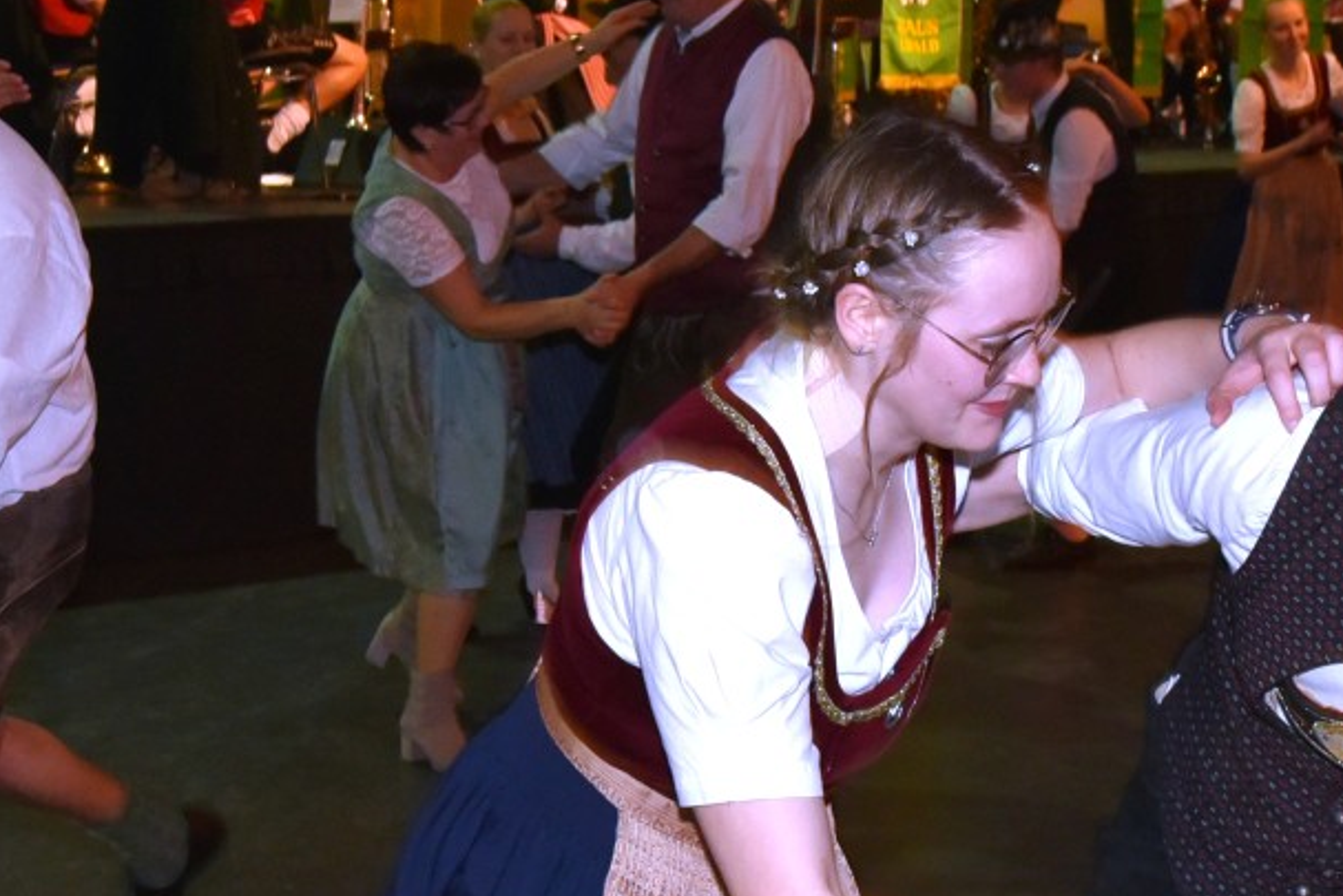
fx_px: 3321
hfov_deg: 22.7
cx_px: 394
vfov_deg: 15.3
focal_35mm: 89
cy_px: 190
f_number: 9
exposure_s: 1/60
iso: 2000
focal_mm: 30
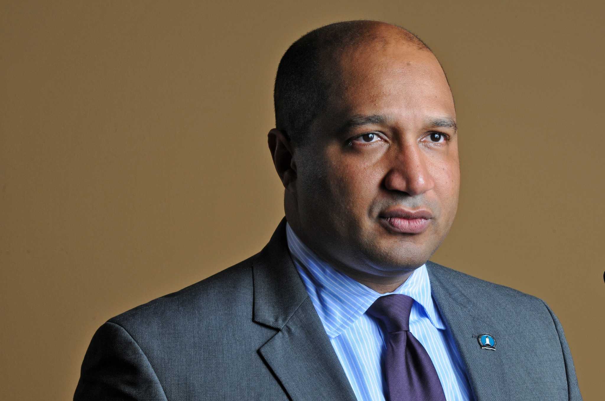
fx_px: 2643
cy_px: 200
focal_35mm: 158
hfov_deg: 13.1
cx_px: 302
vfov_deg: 8.7
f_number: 18
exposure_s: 1/40
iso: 400
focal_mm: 105
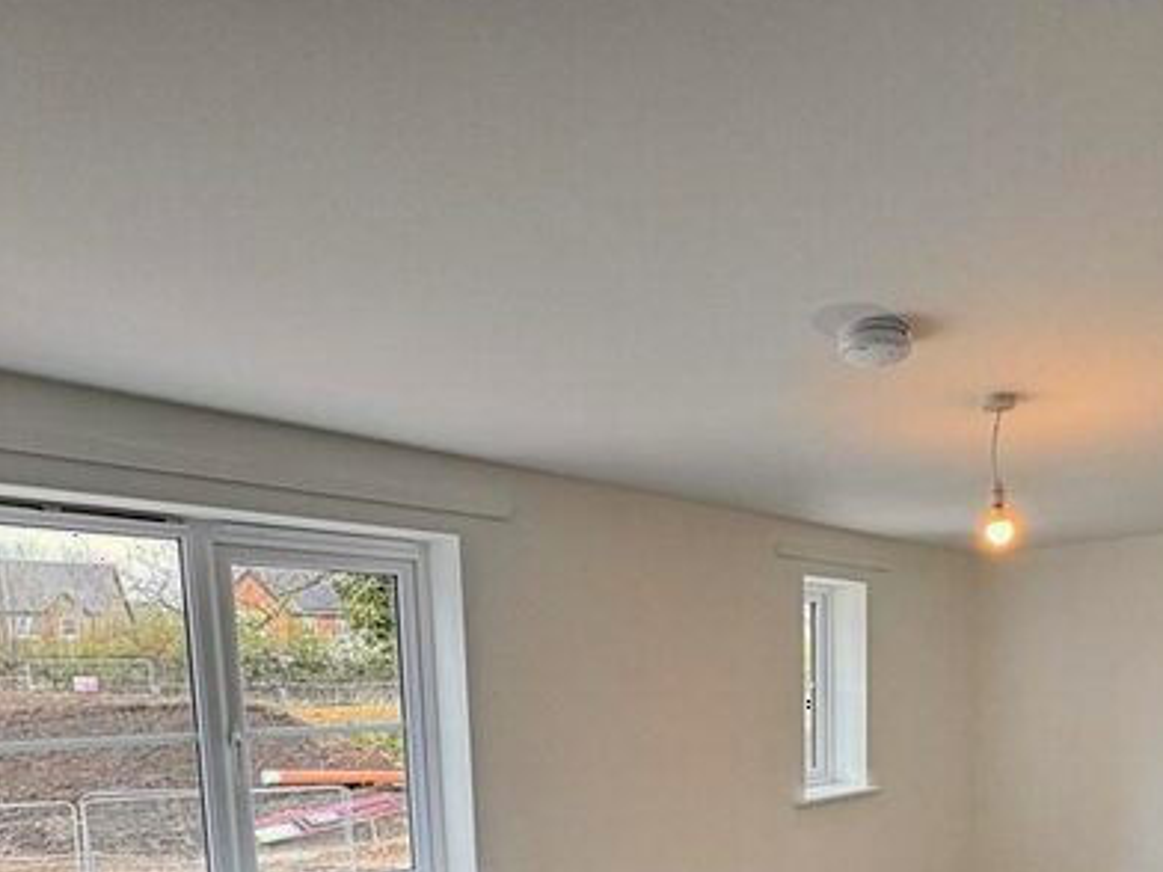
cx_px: 819
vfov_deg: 49.8
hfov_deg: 66.6
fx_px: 840
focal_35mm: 25
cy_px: 758
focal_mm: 2.22
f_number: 2.2
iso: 100
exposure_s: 1/100
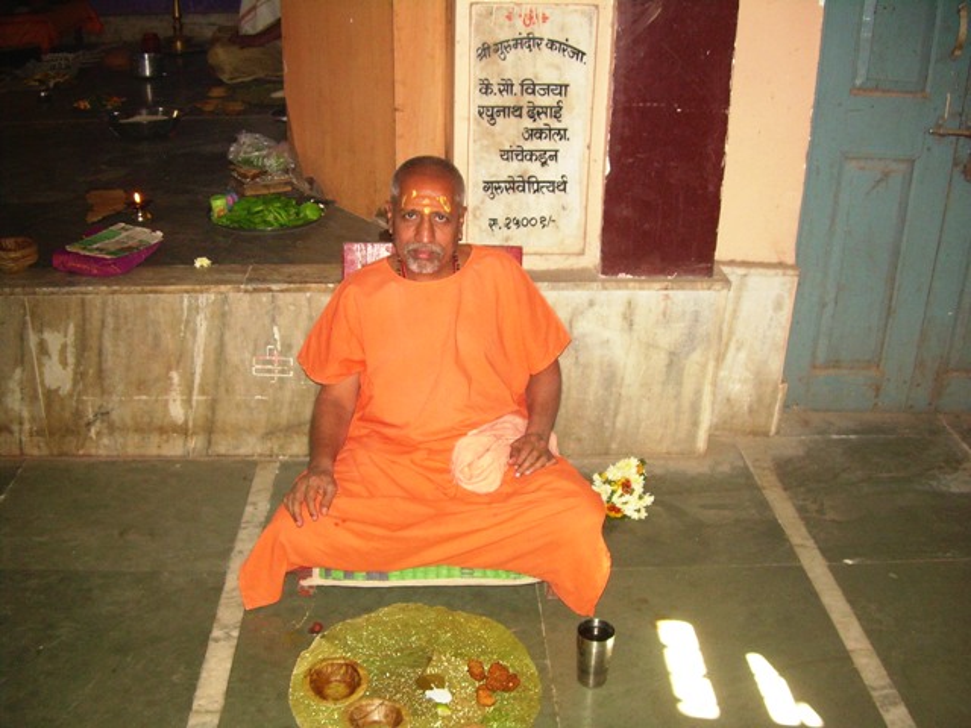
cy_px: 364
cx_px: 486
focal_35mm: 38
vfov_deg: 37.7
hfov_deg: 49.0
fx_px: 1066
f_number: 2.8
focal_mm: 6.3
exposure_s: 1/60
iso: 168
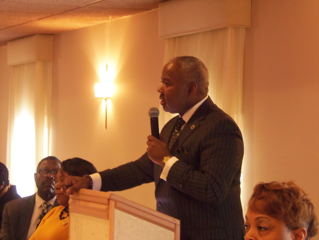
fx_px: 1004
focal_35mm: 109
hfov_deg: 18.0
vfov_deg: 13.6
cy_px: 120
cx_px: 160
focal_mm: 19.4
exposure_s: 1/13
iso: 400
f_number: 4.5
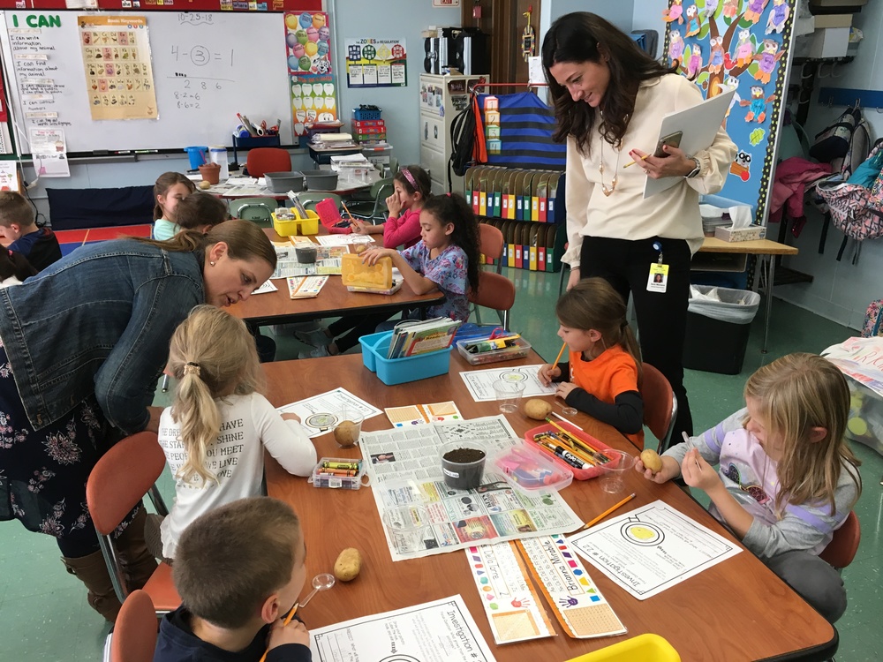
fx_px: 740
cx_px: 442
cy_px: 331
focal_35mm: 29
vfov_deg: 48.2
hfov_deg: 61.7
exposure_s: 1/30
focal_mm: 4.15
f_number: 2.2
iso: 40
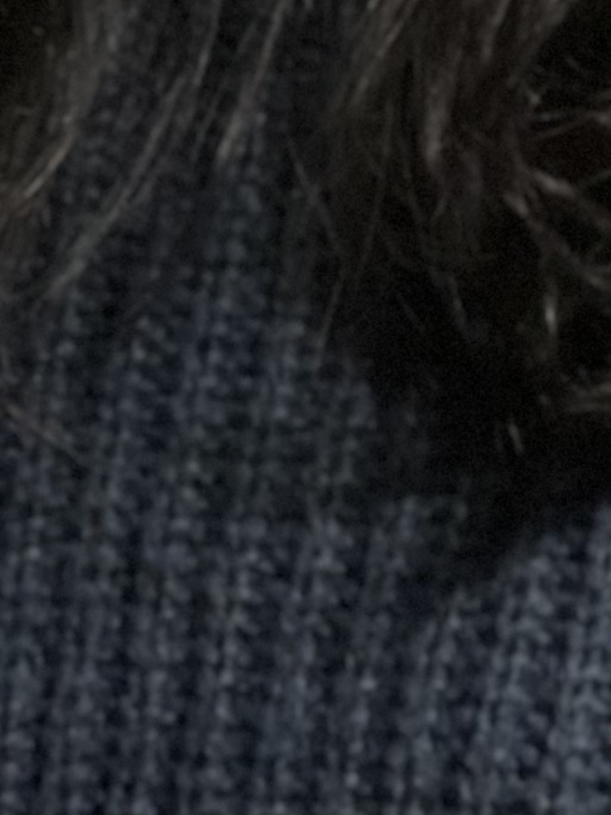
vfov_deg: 8.4
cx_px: 482
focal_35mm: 233
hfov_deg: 6.4
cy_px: -273
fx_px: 5484
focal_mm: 6
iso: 200
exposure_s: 1/8
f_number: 2.4
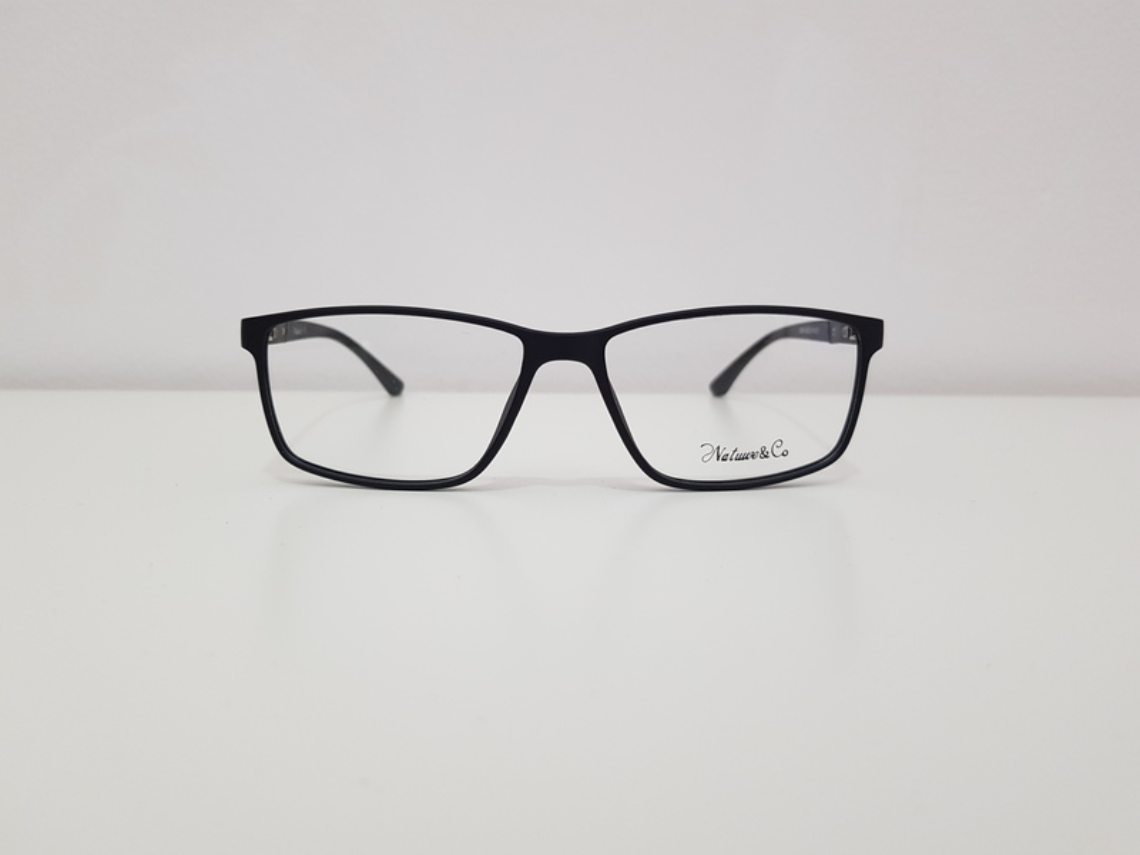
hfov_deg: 67.3
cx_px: 570
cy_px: 428
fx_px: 856
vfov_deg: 53.1
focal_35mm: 26
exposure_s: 1/50
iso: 100
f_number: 1.7
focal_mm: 4.2
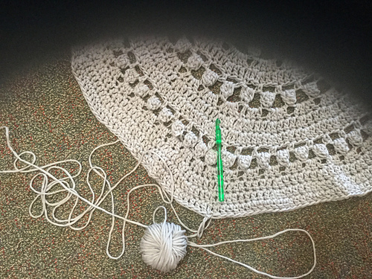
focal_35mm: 31
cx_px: 186
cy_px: 140
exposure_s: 1/24
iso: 200
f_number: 2.4
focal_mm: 3.3
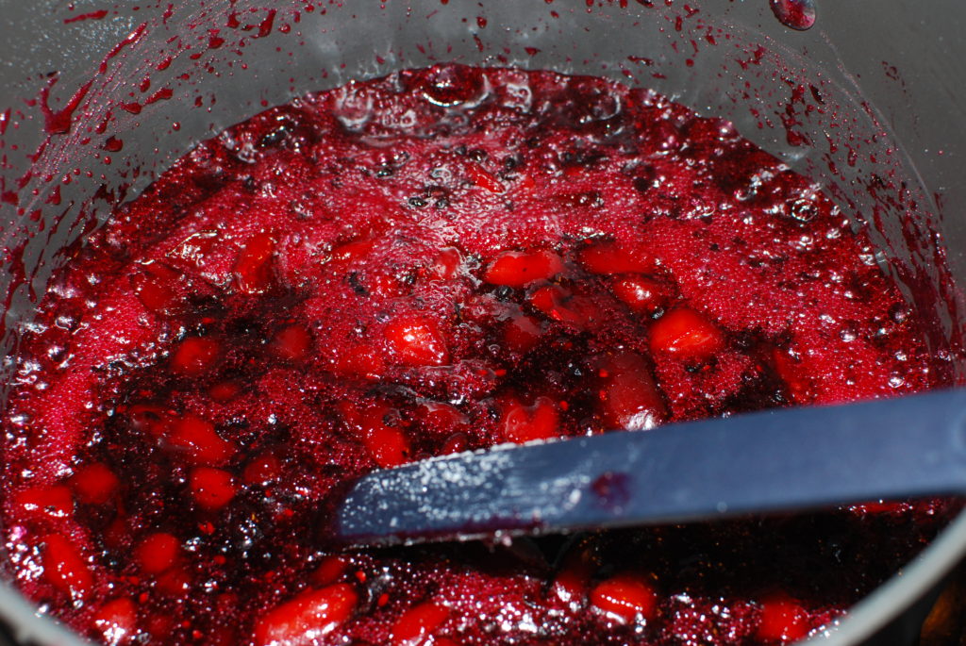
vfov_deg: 25.8
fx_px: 1410
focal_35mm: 52
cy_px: 323
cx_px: 483
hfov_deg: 37.8
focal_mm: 35
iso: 400
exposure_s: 1/125
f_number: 5.6
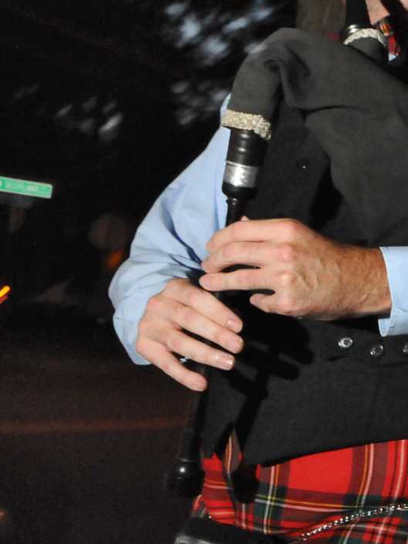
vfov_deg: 27.2
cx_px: 792
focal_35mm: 71
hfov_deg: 16.3
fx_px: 1121
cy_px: 309
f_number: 7.1
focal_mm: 17
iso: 2000
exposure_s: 1/20
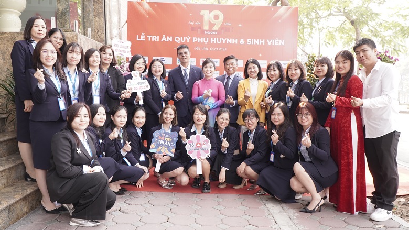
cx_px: 206
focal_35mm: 29
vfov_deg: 40.2
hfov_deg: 66.1
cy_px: 103
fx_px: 315
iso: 320
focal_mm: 18
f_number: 5
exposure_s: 1/60
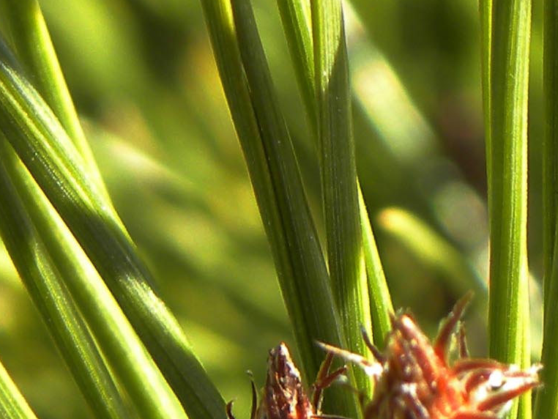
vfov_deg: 3.3
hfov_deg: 4.4
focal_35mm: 446
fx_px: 7192
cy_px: 684
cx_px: 331
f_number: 4
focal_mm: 15.1
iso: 64
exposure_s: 1/180
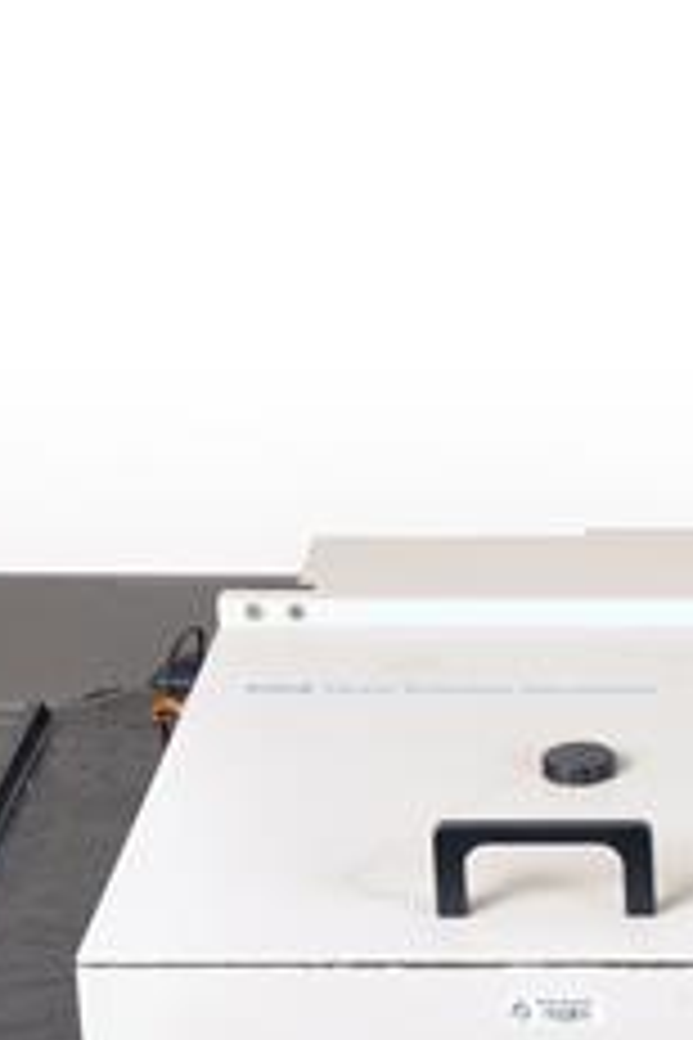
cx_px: 1143
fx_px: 4504
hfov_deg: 8.5
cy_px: 835
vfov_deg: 13.1
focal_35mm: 156
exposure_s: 1/200
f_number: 13
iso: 200
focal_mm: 40
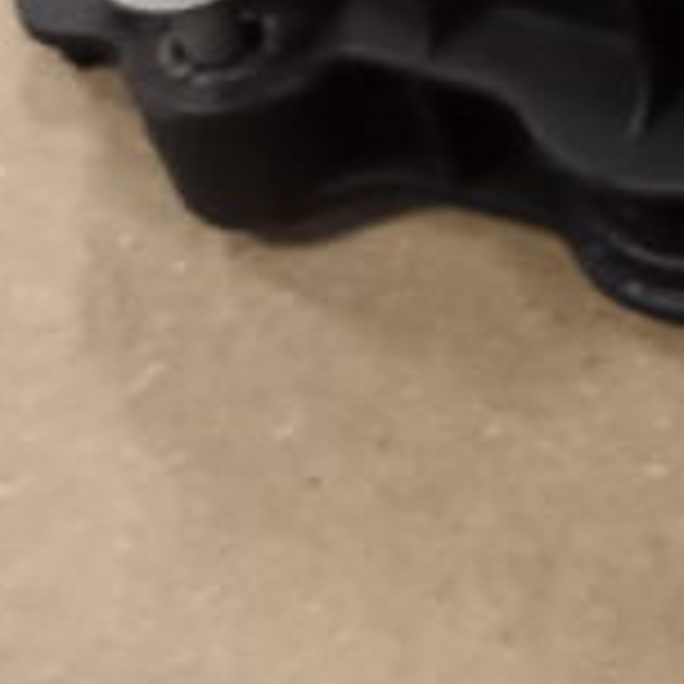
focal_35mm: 174
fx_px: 3890
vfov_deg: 9.9
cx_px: 2092
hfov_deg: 8.4
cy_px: -90
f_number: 2
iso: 800
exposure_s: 1/20
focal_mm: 4.6
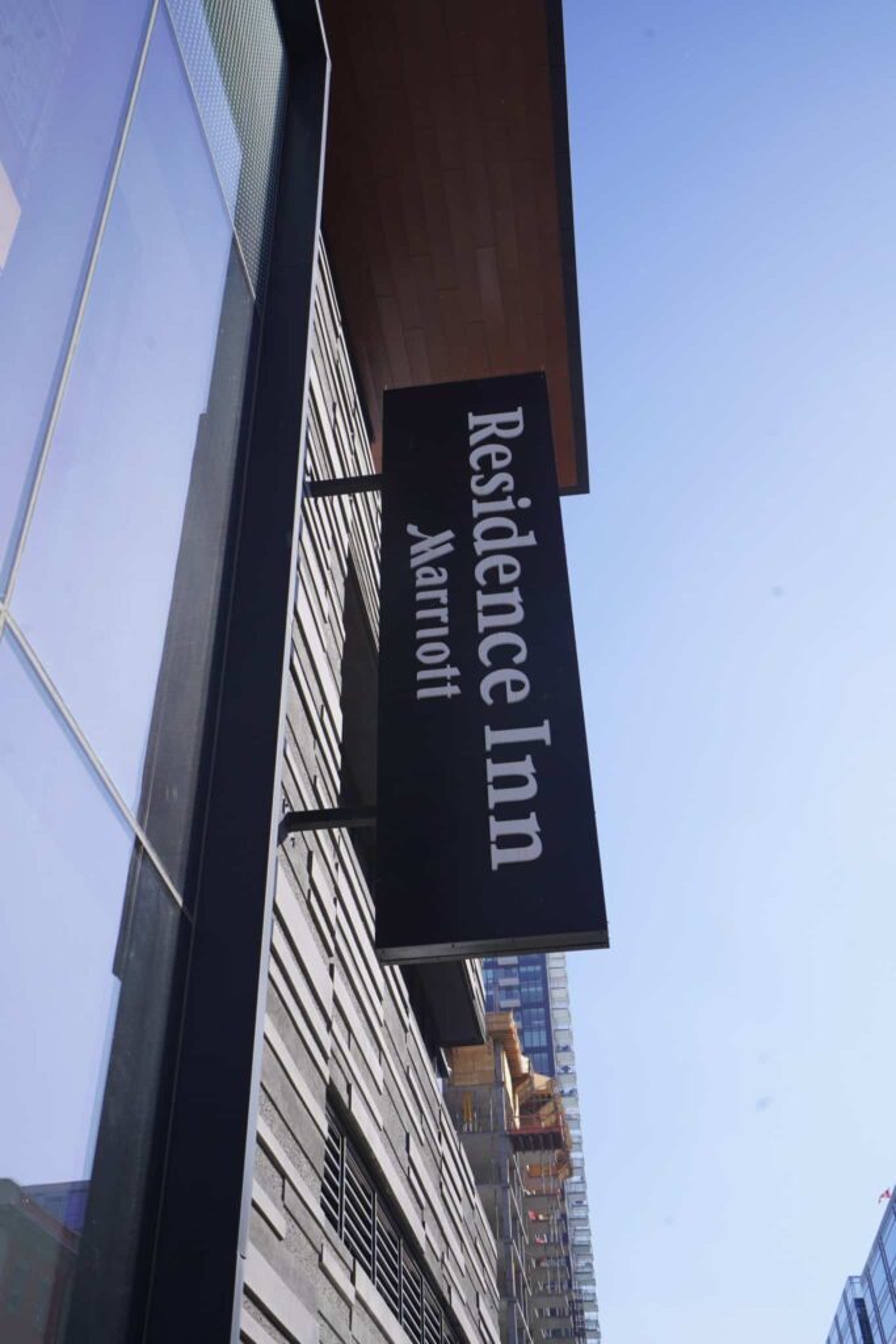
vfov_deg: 54.4
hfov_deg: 37.9
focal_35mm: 35
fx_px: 1306
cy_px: 672
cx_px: 448
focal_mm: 35
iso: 100
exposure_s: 1/160
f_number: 10
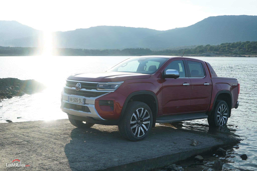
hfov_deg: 45.4
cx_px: 128
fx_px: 307
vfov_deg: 31.2
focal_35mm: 43
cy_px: 86
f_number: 10
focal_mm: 43
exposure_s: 1/125
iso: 100
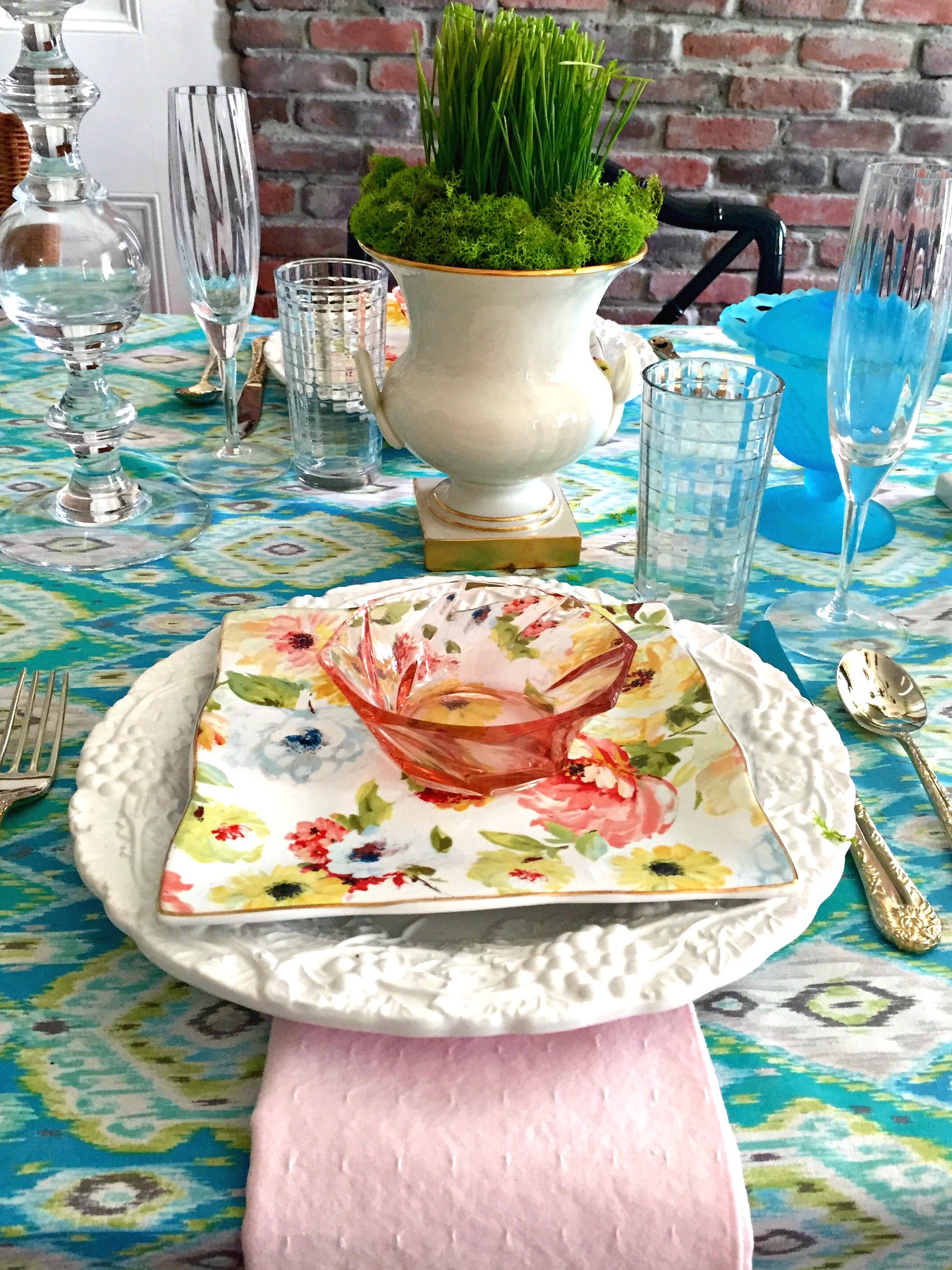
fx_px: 1210
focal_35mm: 33
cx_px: 500
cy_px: 560
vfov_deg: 55.2
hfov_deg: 42.9
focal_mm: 4.15
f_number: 2.2
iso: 100
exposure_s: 1/30
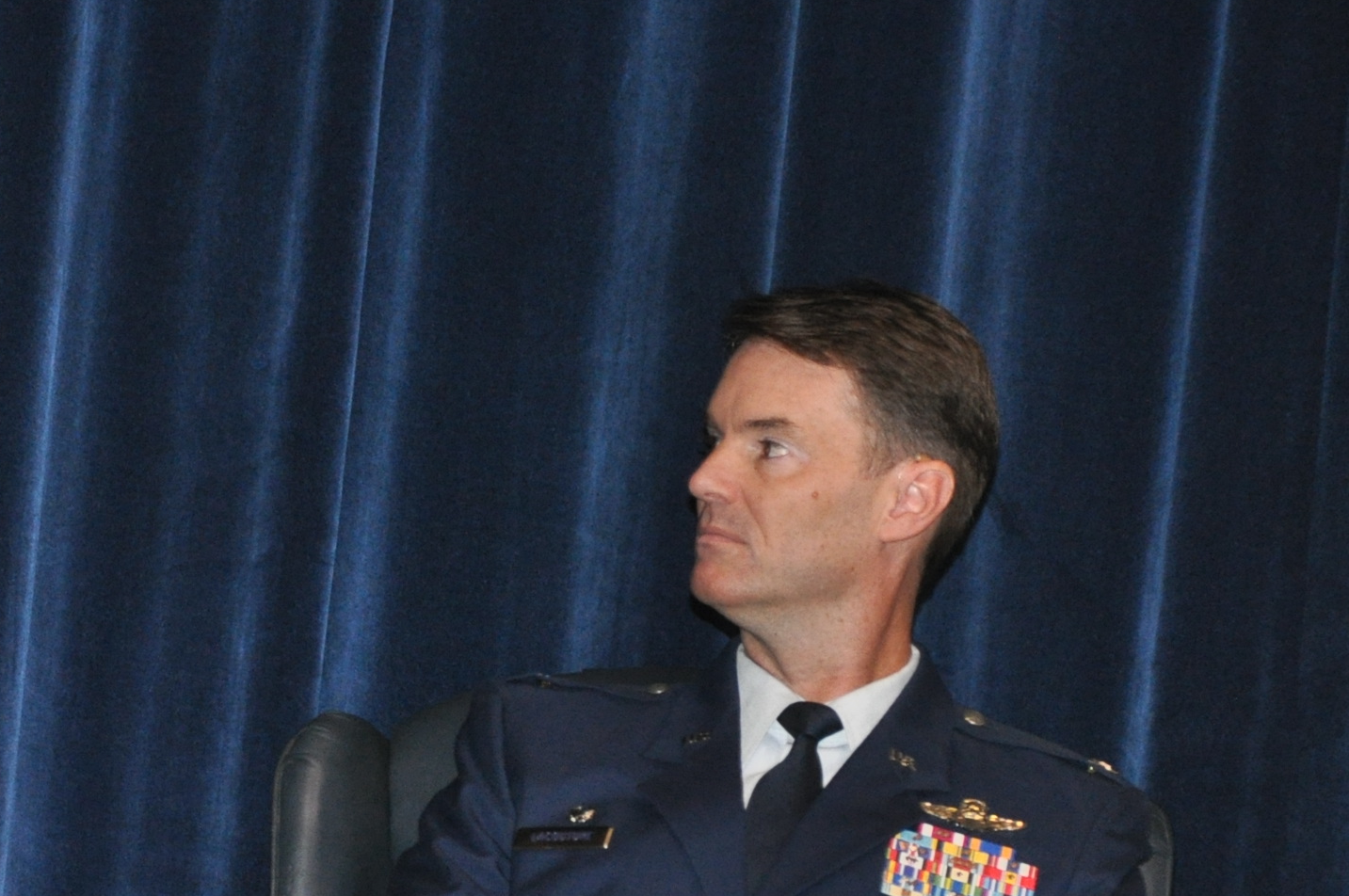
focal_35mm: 276
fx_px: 10330
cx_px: 159
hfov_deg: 7.5
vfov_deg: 5.0
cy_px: 894
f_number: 5
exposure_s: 1/60
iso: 800
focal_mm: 82
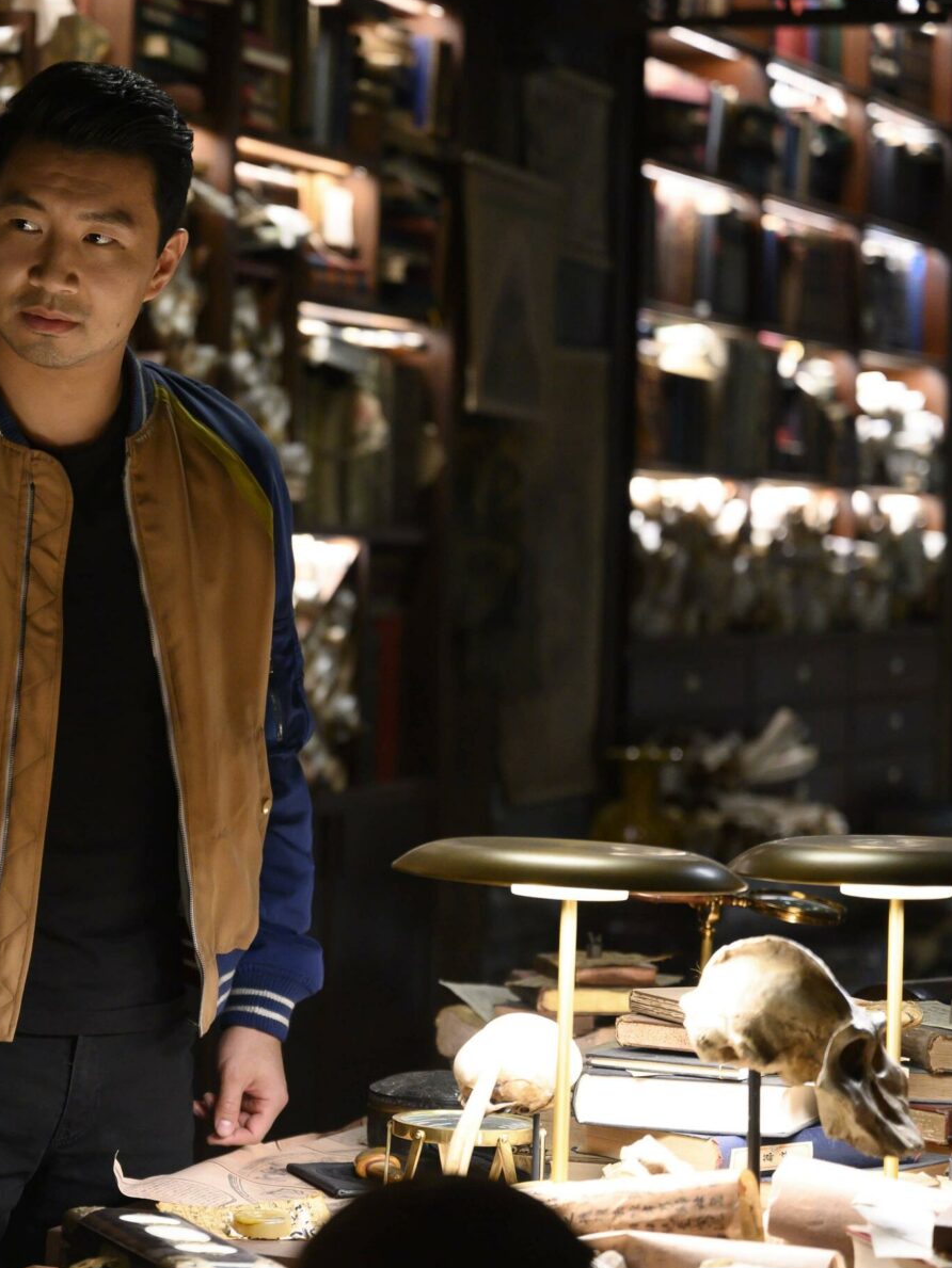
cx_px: 66
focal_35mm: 112
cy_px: 655
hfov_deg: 13.1
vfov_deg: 17.6
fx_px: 4106
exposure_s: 1/125
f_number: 2.8
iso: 3200
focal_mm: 70
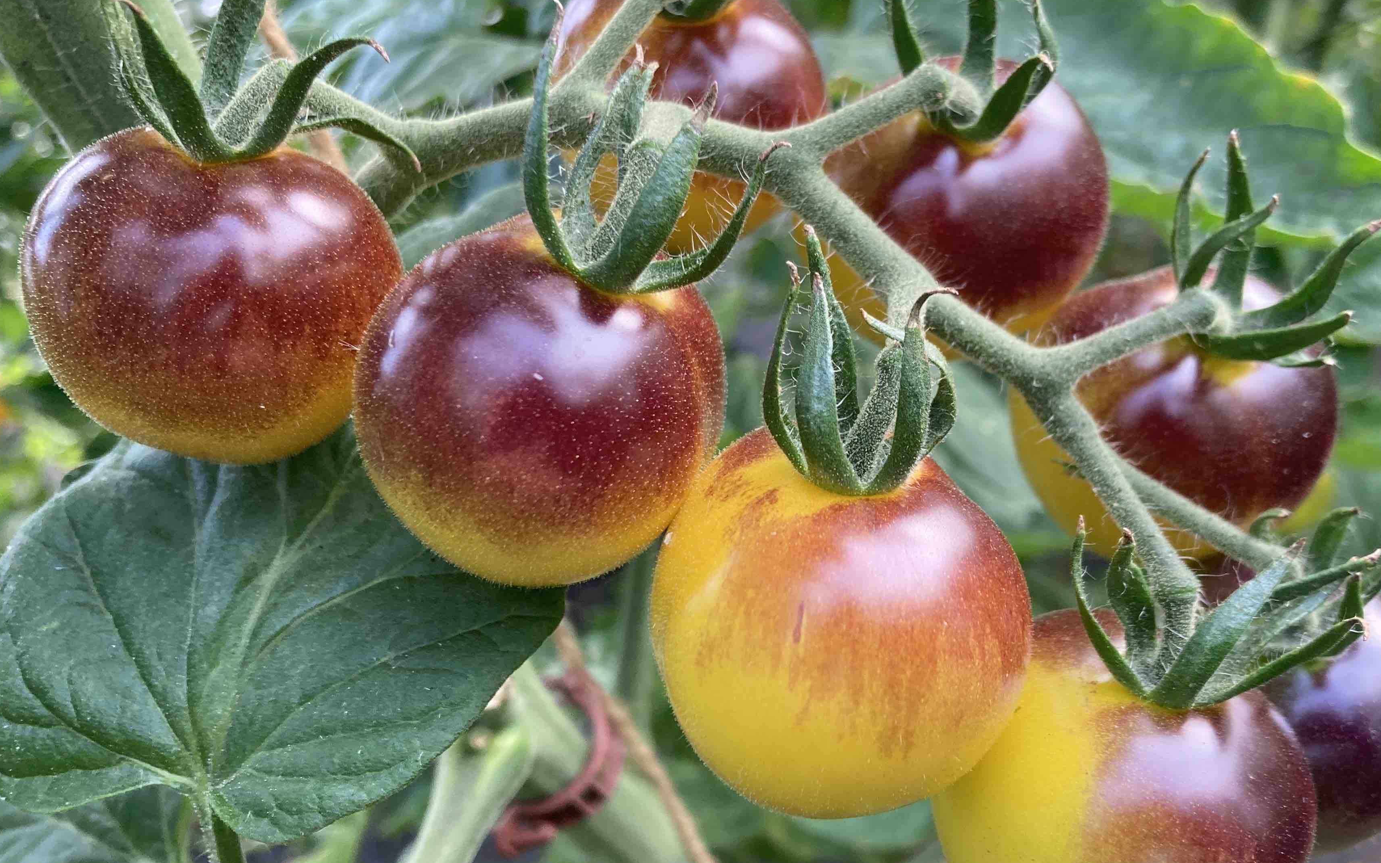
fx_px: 1317
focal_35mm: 35
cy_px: 458
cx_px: 791
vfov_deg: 36.3
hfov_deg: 55.1
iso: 80
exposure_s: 1/92
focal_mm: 3.99
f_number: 1.8
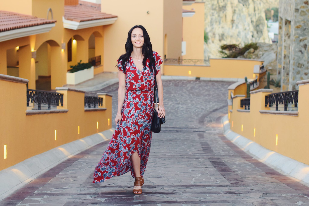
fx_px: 644
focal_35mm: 75
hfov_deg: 27.0
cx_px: 154
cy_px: 103
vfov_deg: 18.2
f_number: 3.2
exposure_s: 1/60
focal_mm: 50
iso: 800
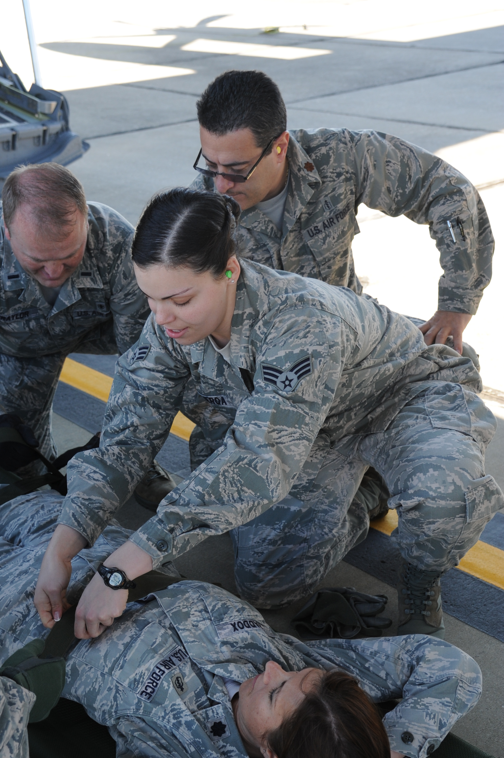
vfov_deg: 40.8
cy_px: 479
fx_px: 1009
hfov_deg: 27.8
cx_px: 159
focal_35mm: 48
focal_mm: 35
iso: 500
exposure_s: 1/320
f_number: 5
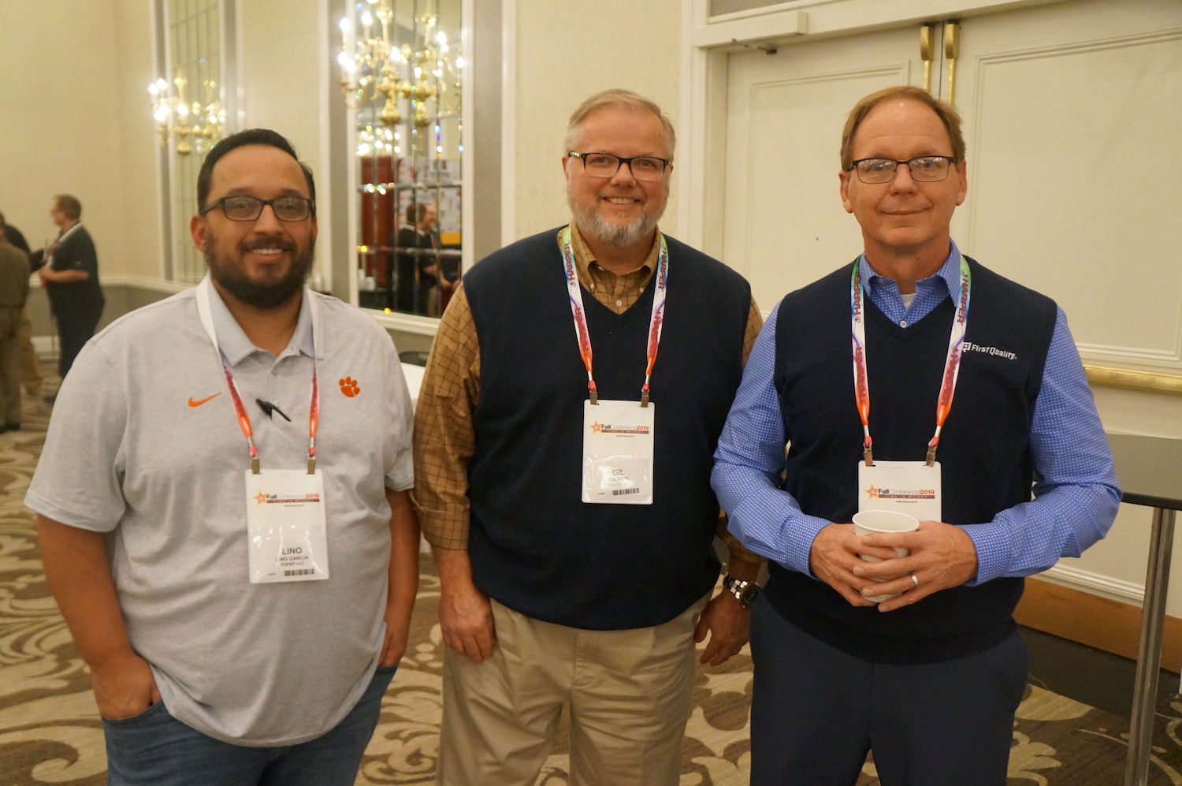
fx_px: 984
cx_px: 591
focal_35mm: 30
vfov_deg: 43.5
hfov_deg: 62.0
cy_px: 393
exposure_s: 1/100
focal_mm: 20
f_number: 3.5
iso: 3200
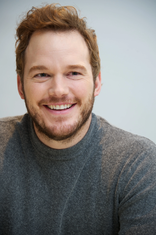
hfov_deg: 8.6
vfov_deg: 12.8
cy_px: 118
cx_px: 78
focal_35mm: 160
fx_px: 1041
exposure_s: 1/60
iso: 400
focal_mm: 160
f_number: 5.6
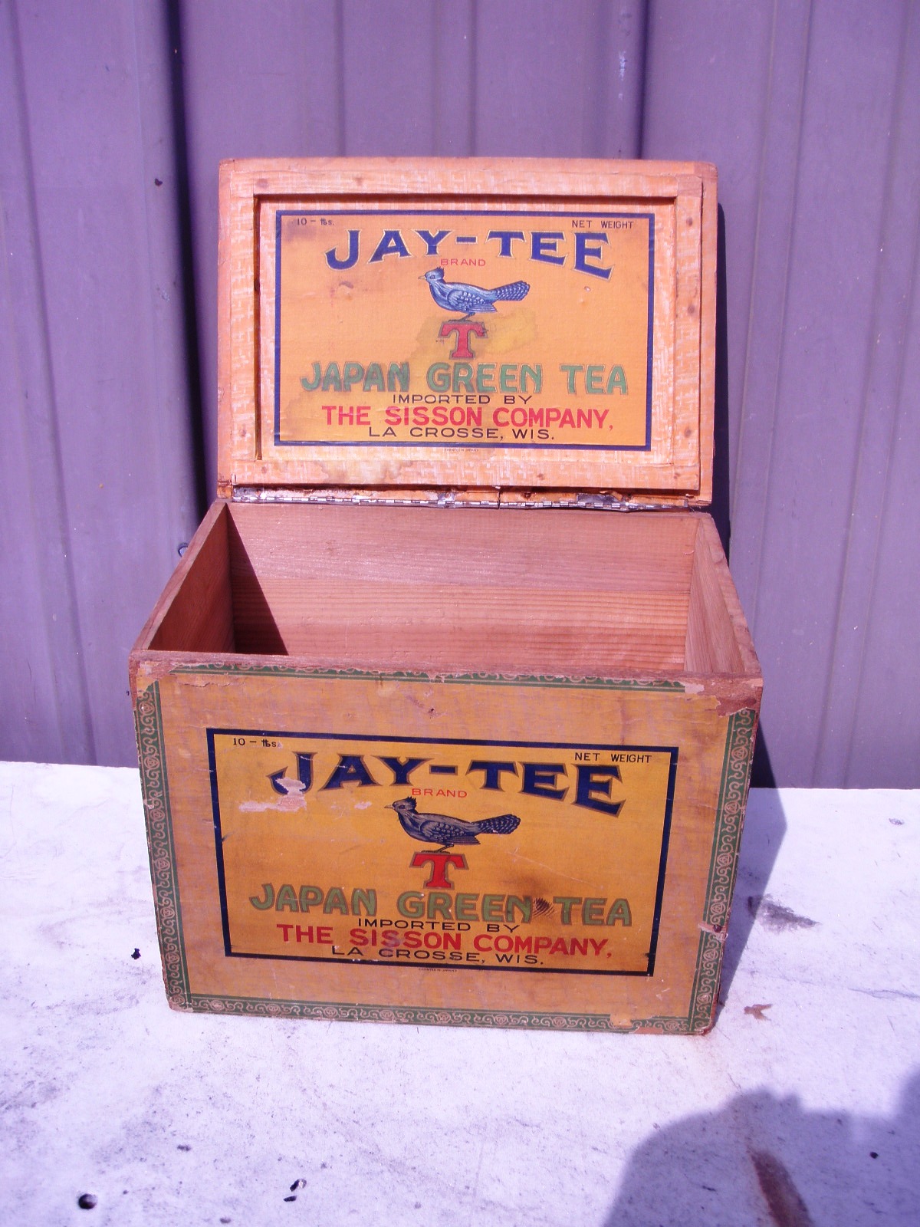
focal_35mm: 38
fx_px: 1347
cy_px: 614
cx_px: 460
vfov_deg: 49.0
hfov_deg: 37.7
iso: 50
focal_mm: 6.7
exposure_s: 1/250
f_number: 6.6
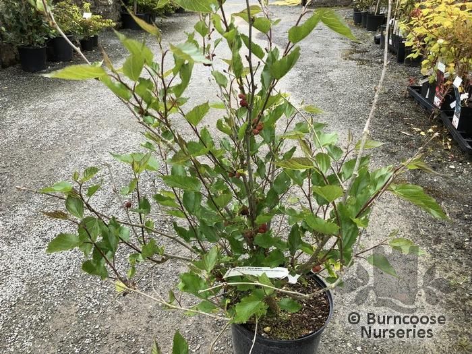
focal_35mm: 28
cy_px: 177
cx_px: 236
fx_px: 382
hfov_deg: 63.4
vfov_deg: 49.7
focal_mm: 3.99
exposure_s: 1/516
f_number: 1.8
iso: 20
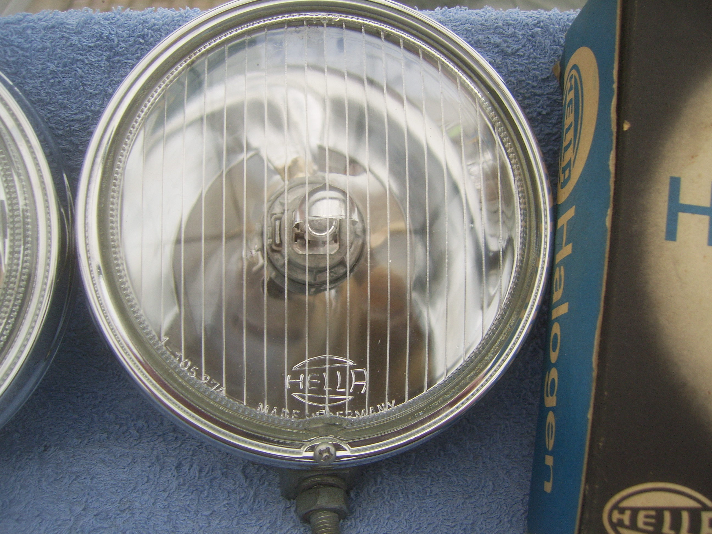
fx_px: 782
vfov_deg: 37.7
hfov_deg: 49.0
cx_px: 356
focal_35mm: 38
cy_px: 267
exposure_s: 1/100
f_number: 2.8
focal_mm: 7.8
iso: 50
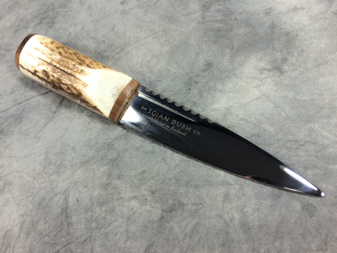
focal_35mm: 29
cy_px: 126
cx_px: 168
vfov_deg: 48.2
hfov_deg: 61.7
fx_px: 282
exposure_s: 1/40
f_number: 2.2
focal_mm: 4.15
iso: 32
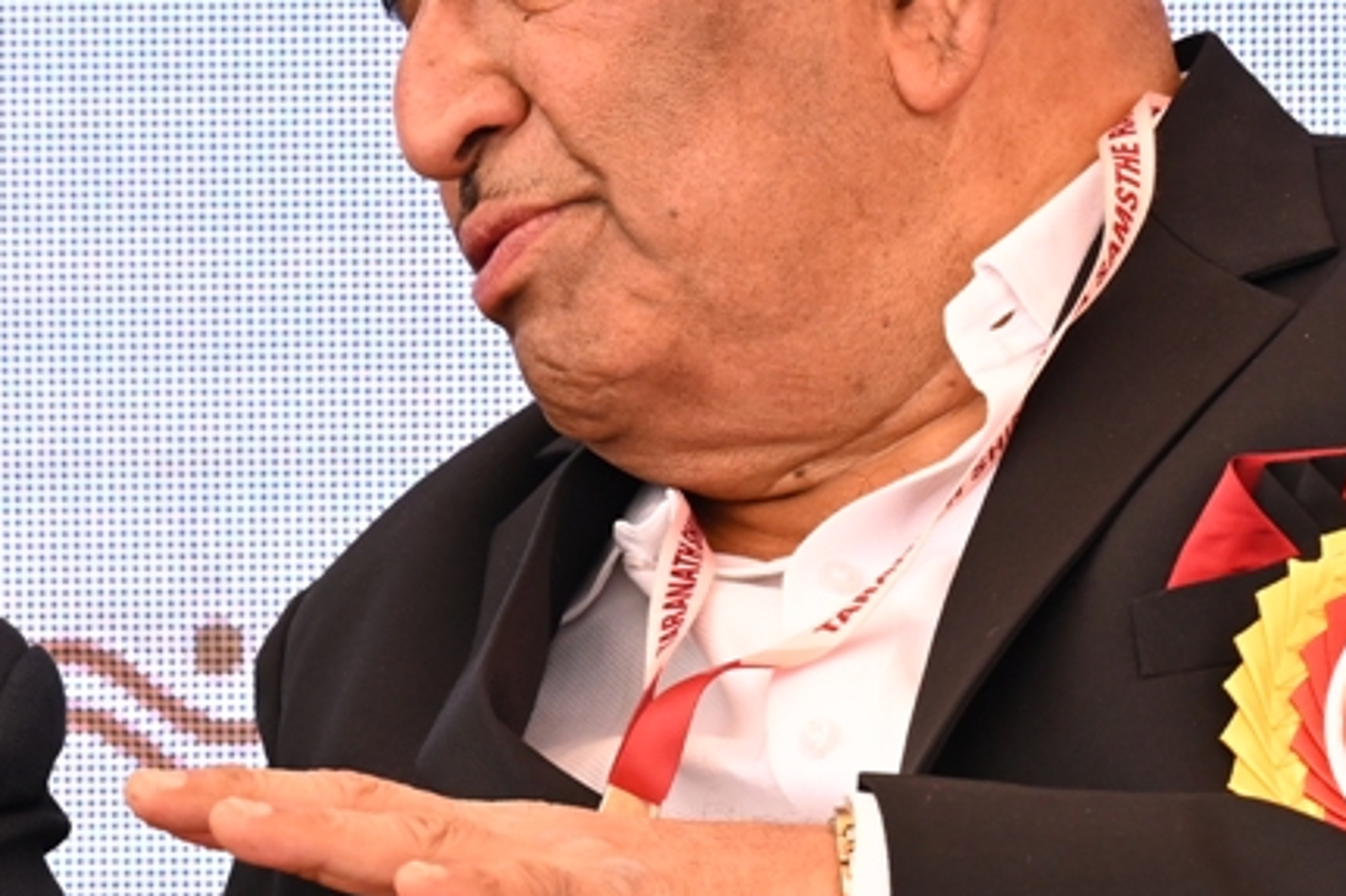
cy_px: 688
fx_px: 11174
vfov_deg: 4.6
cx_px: 270
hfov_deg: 6.9
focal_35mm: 299
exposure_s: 1/125
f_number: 8
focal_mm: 78
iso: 640
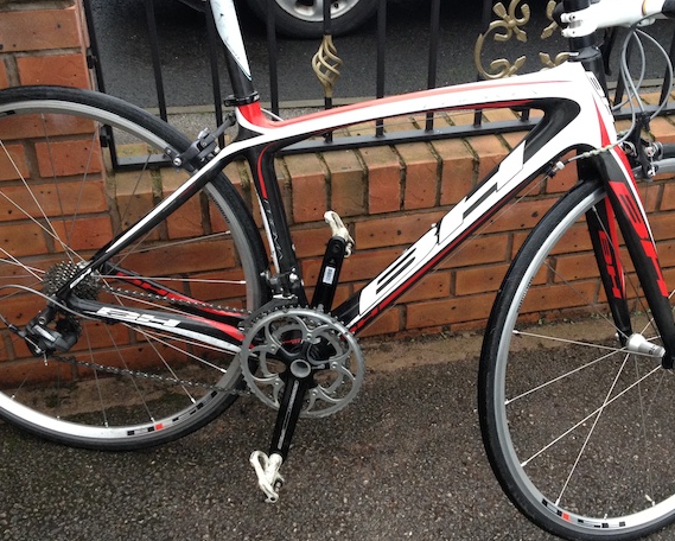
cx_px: 365
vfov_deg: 31.5
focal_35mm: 48
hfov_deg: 38.7
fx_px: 960
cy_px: 247
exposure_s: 1/20
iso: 160
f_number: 2.4
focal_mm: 4.28
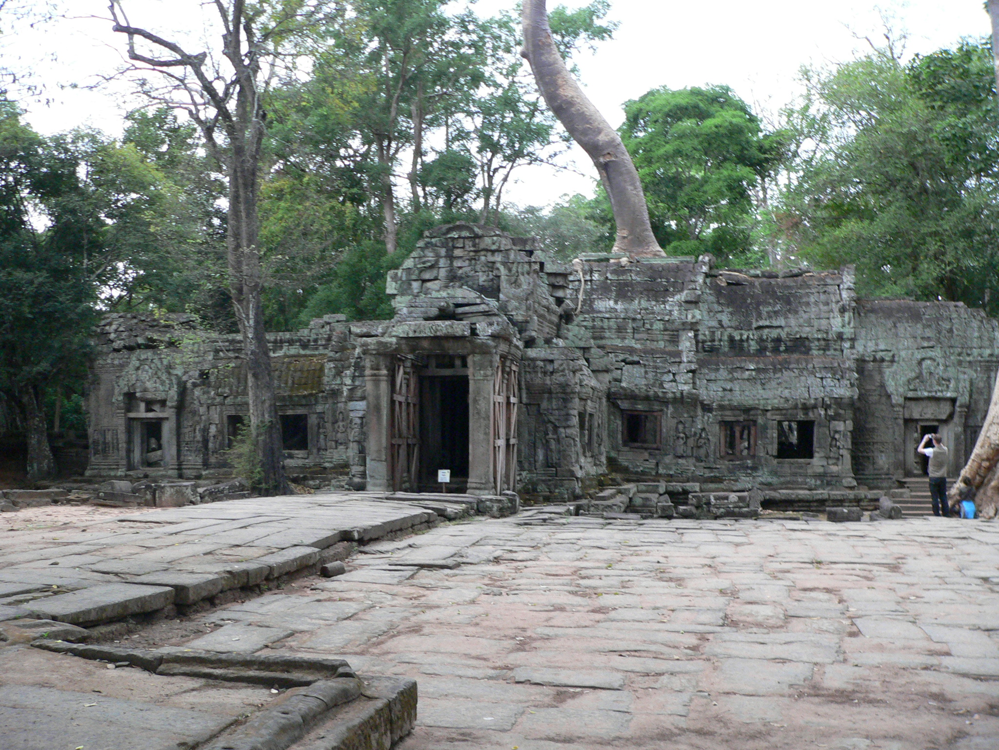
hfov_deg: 51.4
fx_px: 1039
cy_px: 375
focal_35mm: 36
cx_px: 500
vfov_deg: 39.7
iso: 200
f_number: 2.8
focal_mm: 6
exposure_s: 1/13
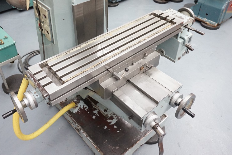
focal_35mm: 33
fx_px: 213
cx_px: 100
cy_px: 51
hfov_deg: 57.0
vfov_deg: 39.5
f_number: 3.5
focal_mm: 16
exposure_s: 1/160
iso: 3200
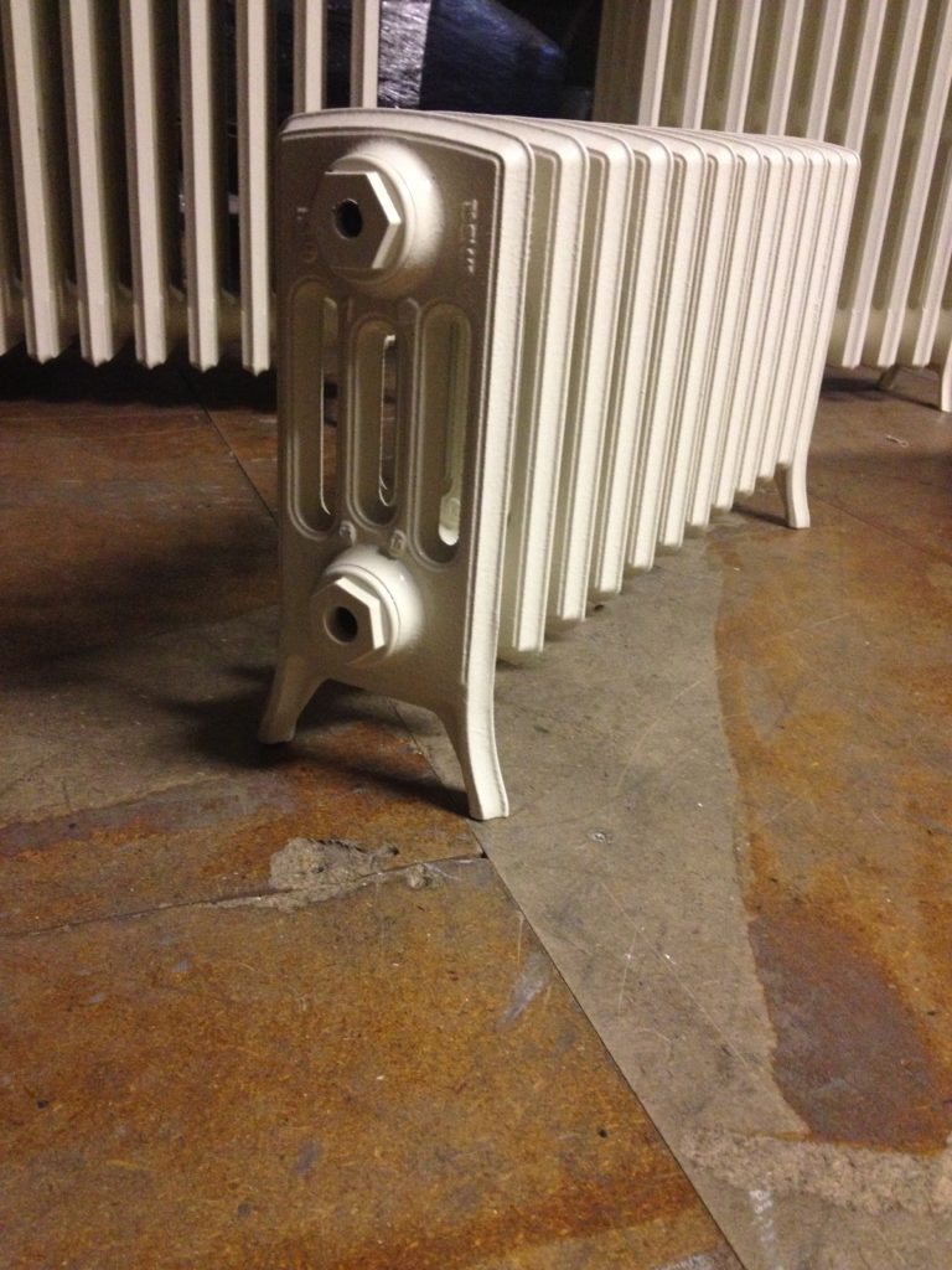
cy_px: 635
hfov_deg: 40.7
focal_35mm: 35
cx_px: 476
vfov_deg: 52.6
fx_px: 1283
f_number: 2.4
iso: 320
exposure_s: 1/20
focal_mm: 4.28
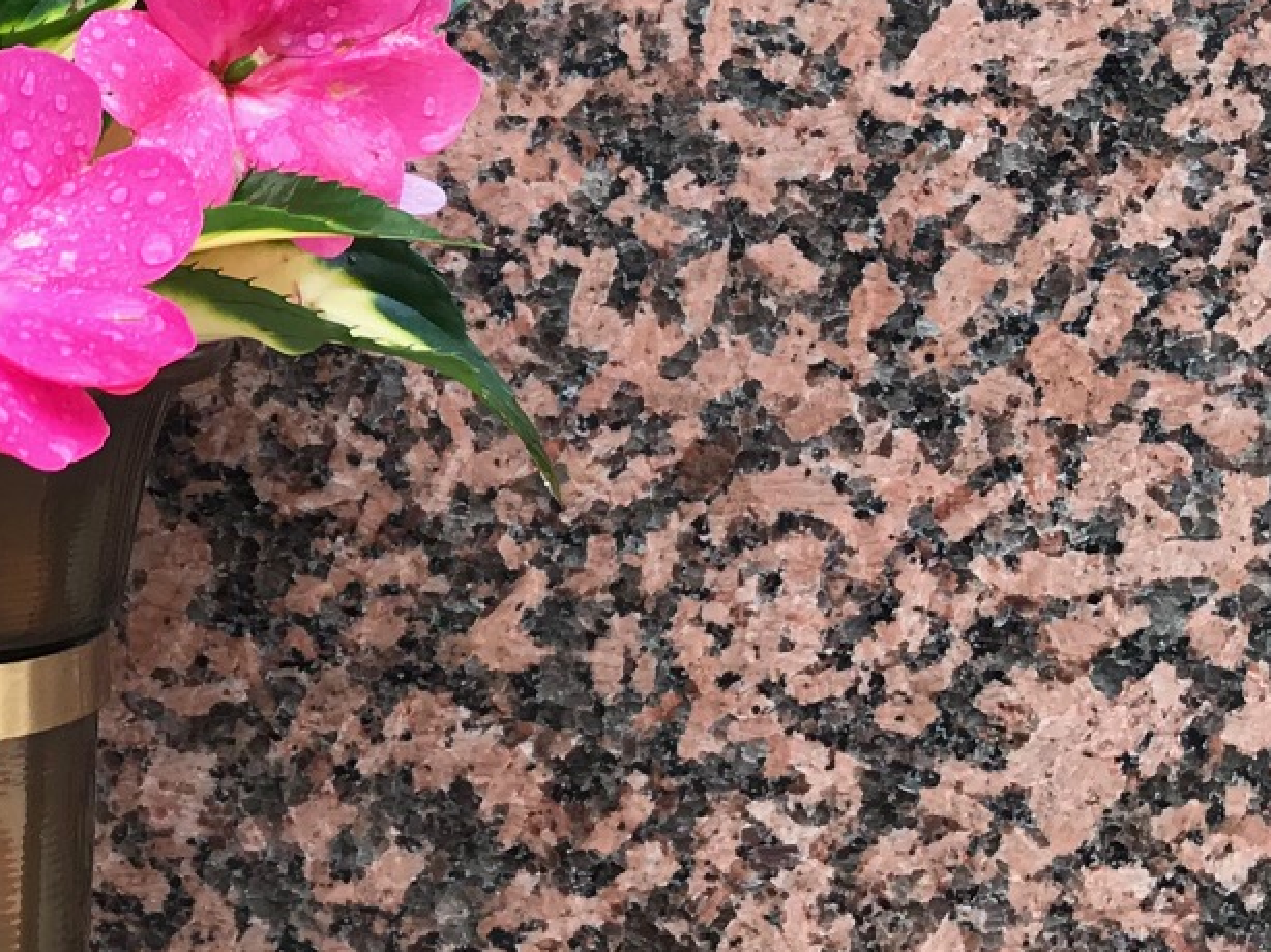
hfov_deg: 20.4
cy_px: 250
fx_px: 3377
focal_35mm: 92
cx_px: -108
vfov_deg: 16.0
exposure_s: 1/120
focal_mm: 3.99
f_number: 1.8
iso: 25
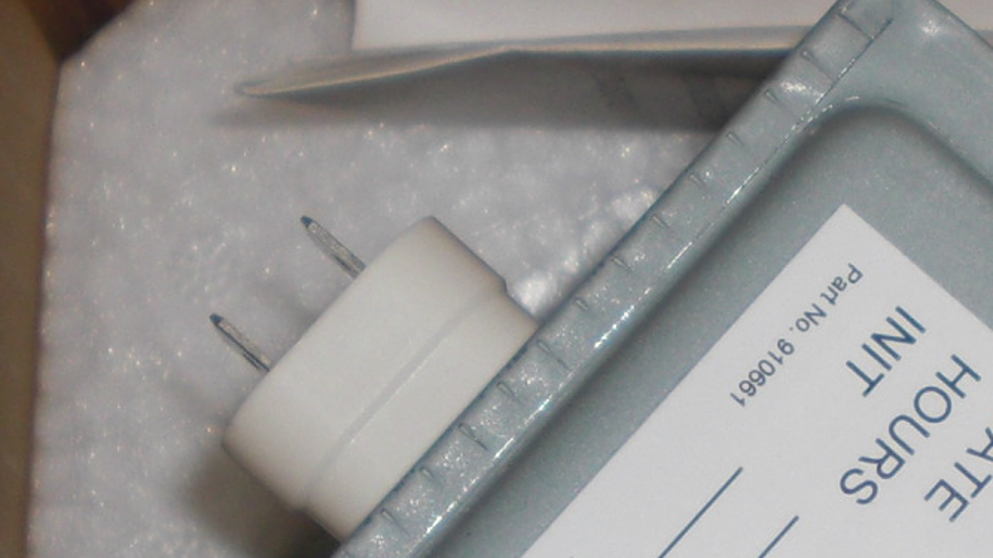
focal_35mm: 143
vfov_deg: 8.4
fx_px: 3765
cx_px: 981
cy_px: 586
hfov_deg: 14.8
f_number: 3.1
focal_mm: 6.3
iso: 64
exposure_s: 1/60
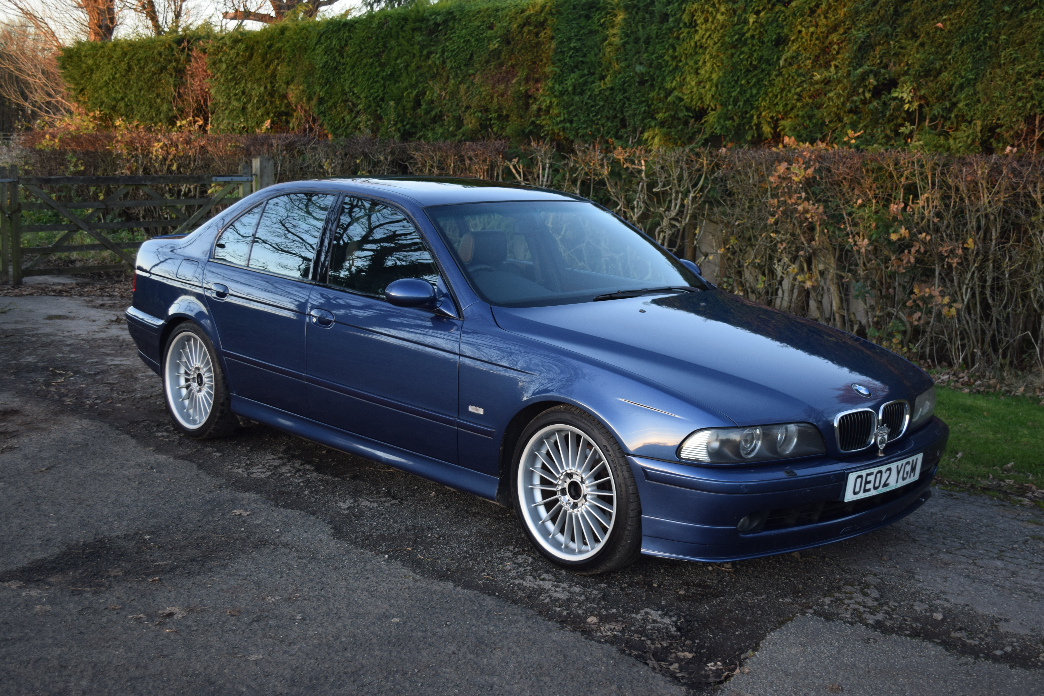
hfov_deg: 43.6
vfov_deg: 29.9
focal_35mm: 45
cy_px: 348
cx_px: 522
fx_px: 1305
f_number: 4.5
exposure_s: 1/80
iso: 400
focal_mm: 30
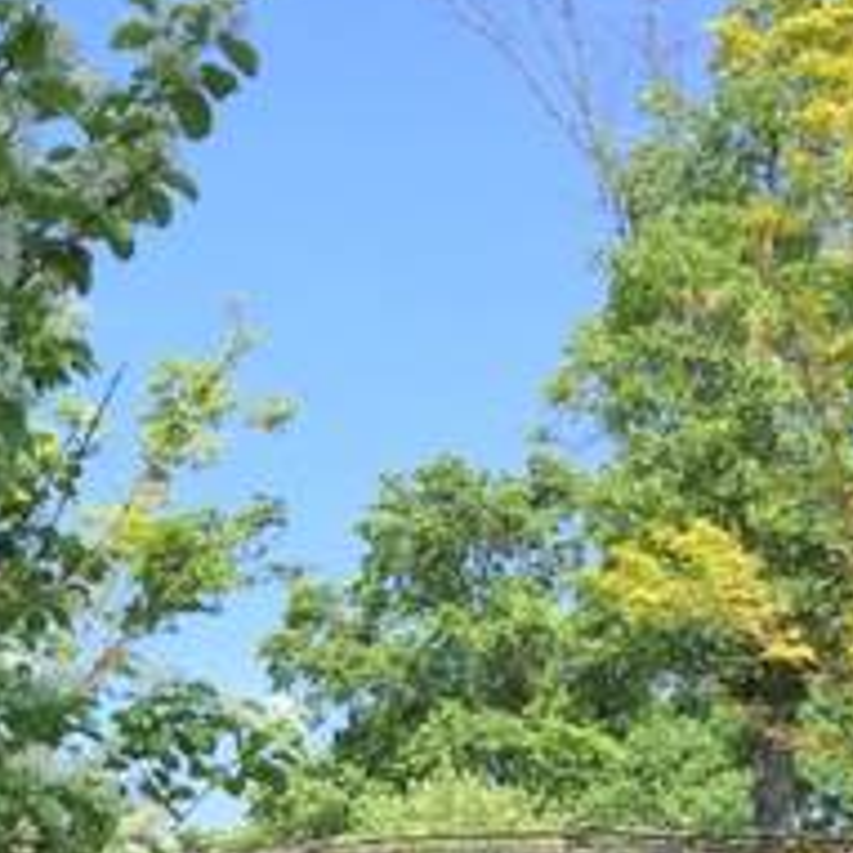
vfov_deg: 18.0
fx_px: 2565
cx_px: -156
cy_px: 1005
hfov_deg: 18.0
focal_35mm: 92
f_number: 2.4
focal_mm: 3.3
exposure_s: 1/578
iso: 25
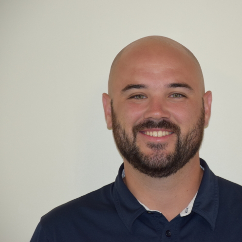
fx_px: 2183
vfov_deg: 6.3
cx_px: 173
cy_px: 119
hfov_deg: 6.3
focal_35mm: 276
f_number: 5.6
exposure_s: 1/60
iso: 800
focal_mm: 140
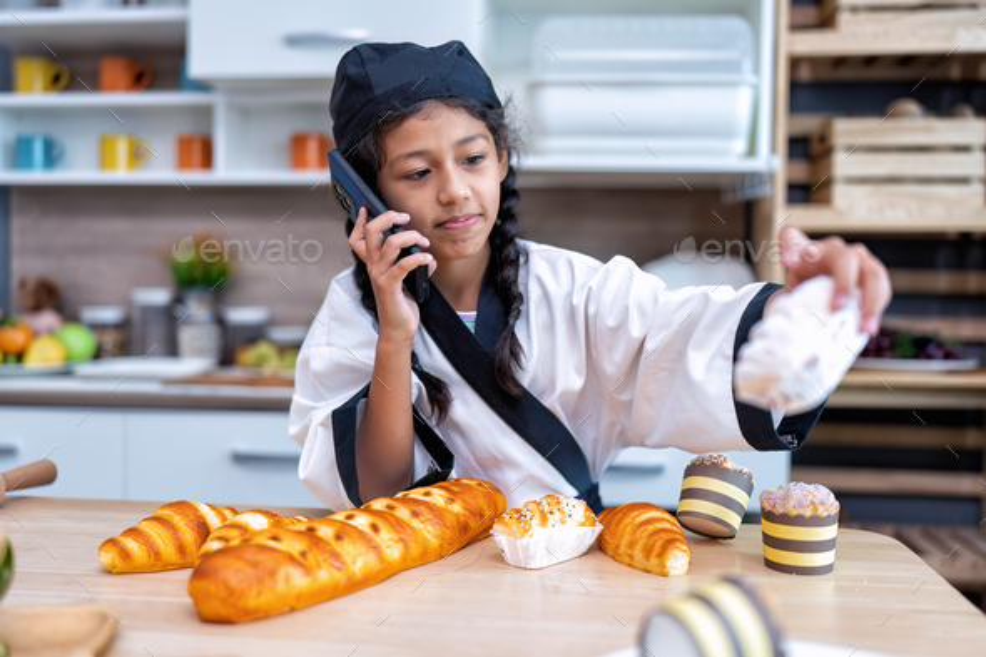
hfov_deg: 54.4
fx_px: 958
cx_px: 493
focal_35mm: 35
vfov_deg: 37.8
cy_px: 328
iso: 320
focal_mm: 35
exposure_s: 1/500
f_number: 1.4
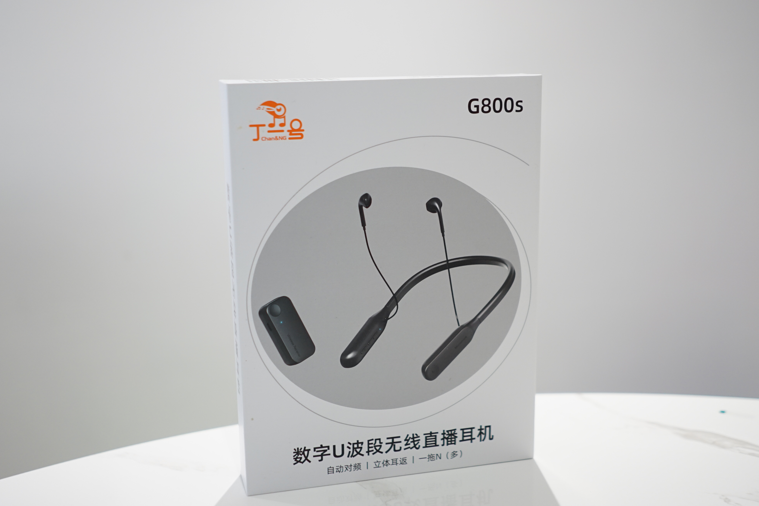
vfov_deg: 31.9
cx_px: 380
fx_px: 885
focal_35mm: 42
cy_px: 253
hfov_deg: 46.4
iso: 320
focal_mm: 28
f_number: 2
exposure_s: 1/60
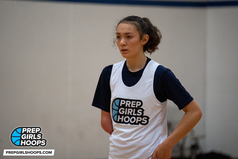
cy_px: 80
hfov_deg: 5.7
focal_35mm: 362
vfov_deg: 3.8
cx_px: 119
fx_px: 2394
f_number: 6.3
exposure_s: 1/320
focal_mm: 362.1
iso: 6400
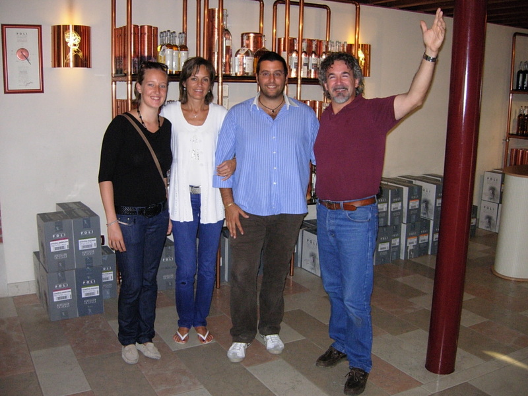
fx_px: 549
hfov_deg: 51.4
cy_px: 198
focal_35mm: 36
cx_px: 264
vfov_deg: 39.7
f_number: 2.7
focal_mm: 7.5
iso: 200
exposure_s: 1/181
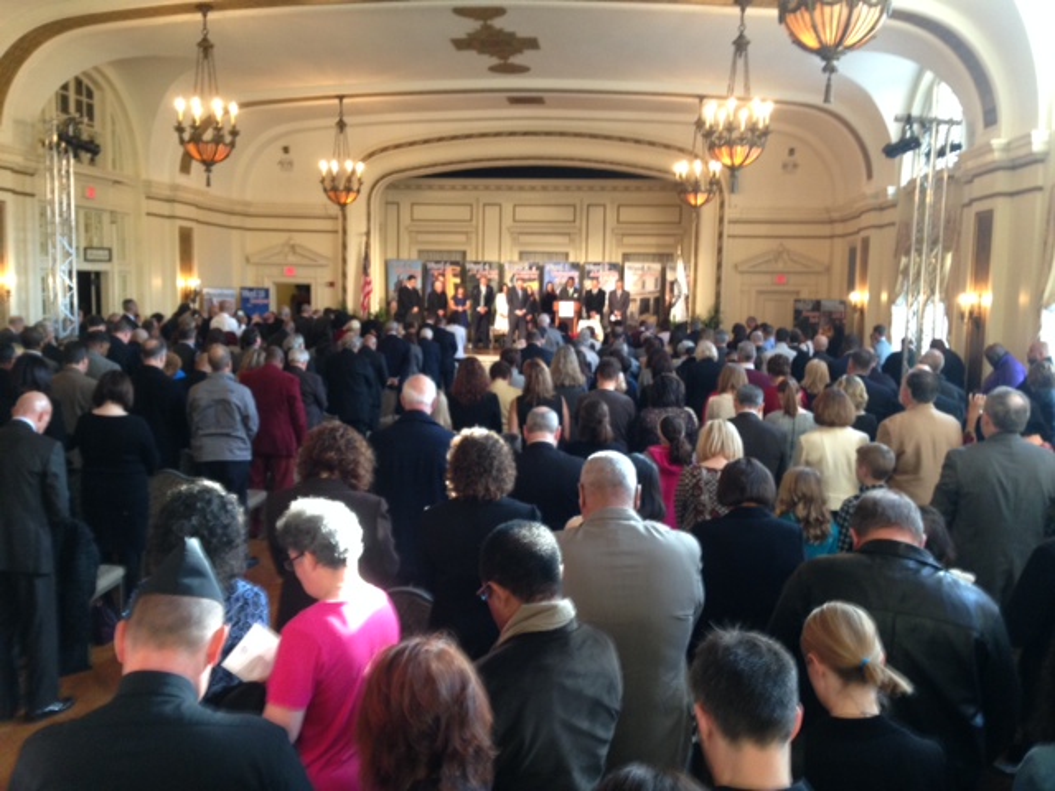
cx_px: 528
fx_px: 1006
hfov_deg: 55.4
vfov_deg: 42.9
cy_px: 396
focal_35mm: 33
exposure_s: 1/20
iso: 160
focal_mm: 4.12
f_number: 2.4
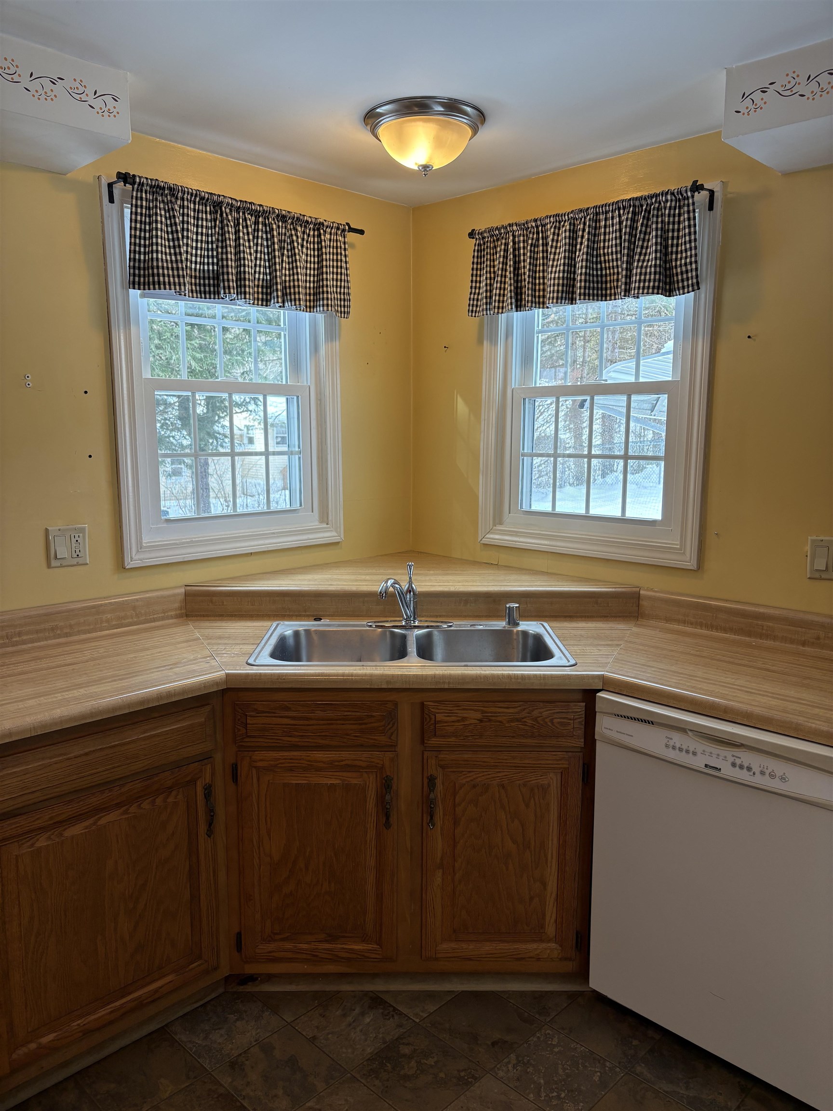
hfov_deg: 53.1
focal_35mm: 26
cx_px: 416
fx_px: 834
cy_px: 556
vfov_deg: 67.3
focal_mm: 5.96
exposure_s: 1/60
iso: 64
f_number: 1.6
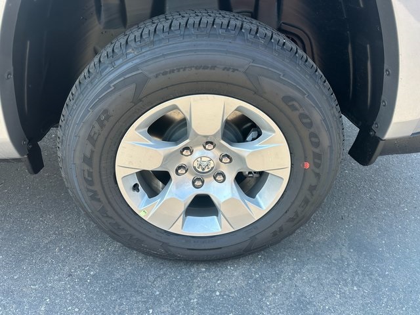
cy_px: 158
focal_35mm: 24
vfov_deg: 56.8
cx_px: 210
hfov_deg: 71.6
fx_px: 291
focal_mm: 6.86
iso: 80
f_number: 1.78
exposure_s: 1/555
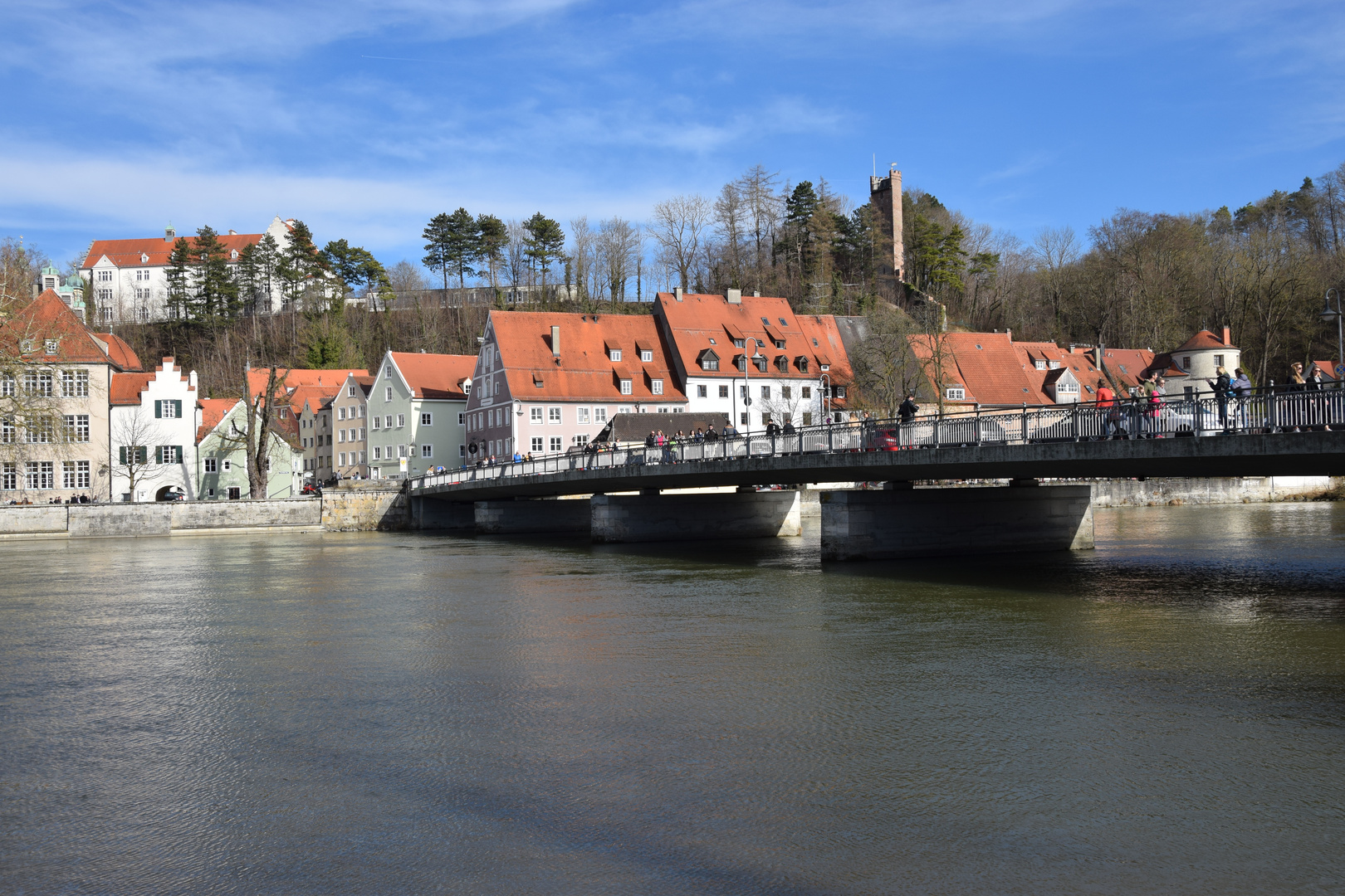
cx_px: 672
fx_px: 1345
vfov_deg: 36.9
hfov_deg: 53.1
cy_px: 448
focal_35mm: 36
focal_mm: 24
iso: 200
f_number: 10
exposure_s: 1/400
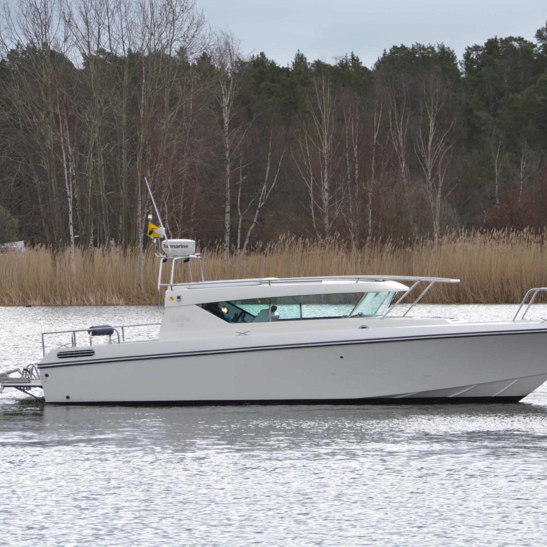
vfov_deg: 8.3
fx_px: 3772
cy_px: 274
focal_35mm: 211
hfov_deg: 8.3
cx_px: 309
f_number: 5.6
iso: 280
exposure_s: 1/500
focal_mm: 110
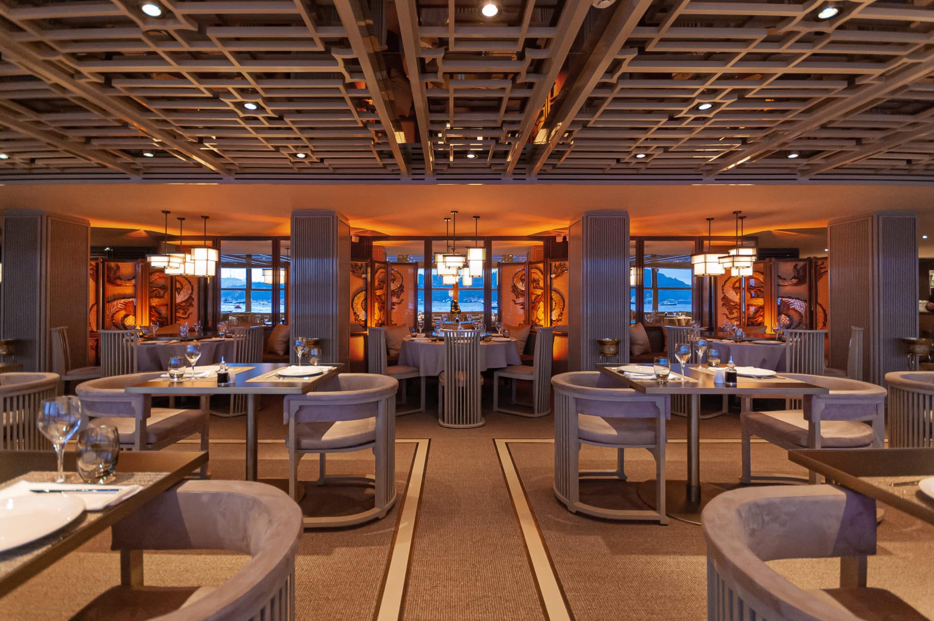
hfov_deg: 100.4
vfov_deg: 77.2
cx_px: 467
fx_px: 389
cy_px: 310
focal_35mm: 15
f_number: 4
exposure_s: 1/8
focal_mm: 10
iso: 900
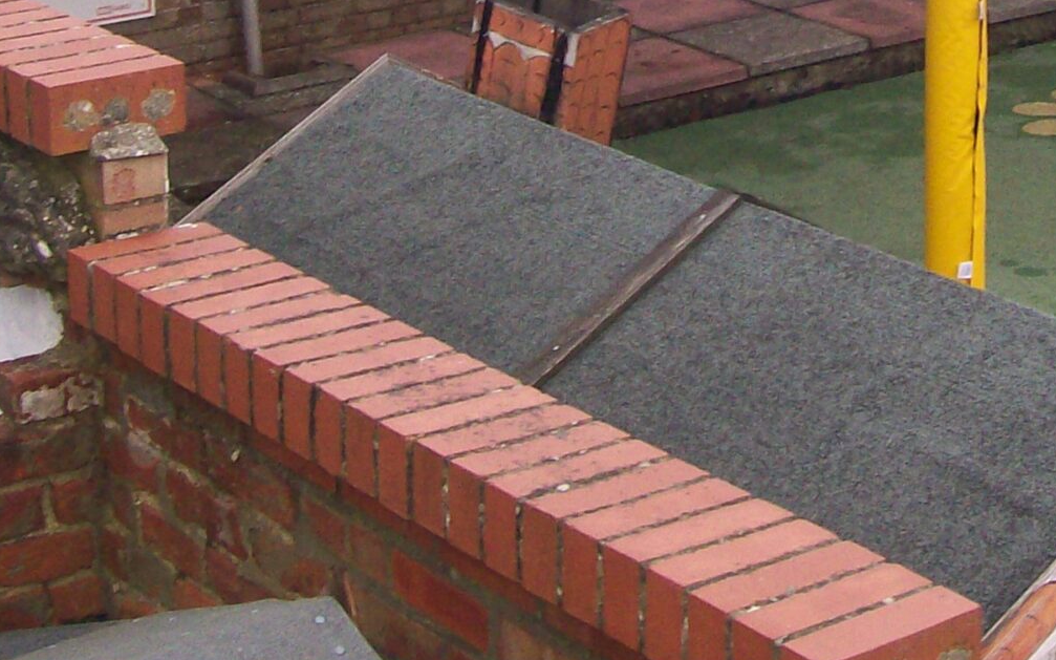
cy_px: -254
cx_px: 819
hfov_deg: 21.2
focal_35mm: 97
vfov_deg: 12.9
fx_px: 2791
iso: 140
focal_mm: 6
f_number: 2.7
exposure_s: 1/76.3
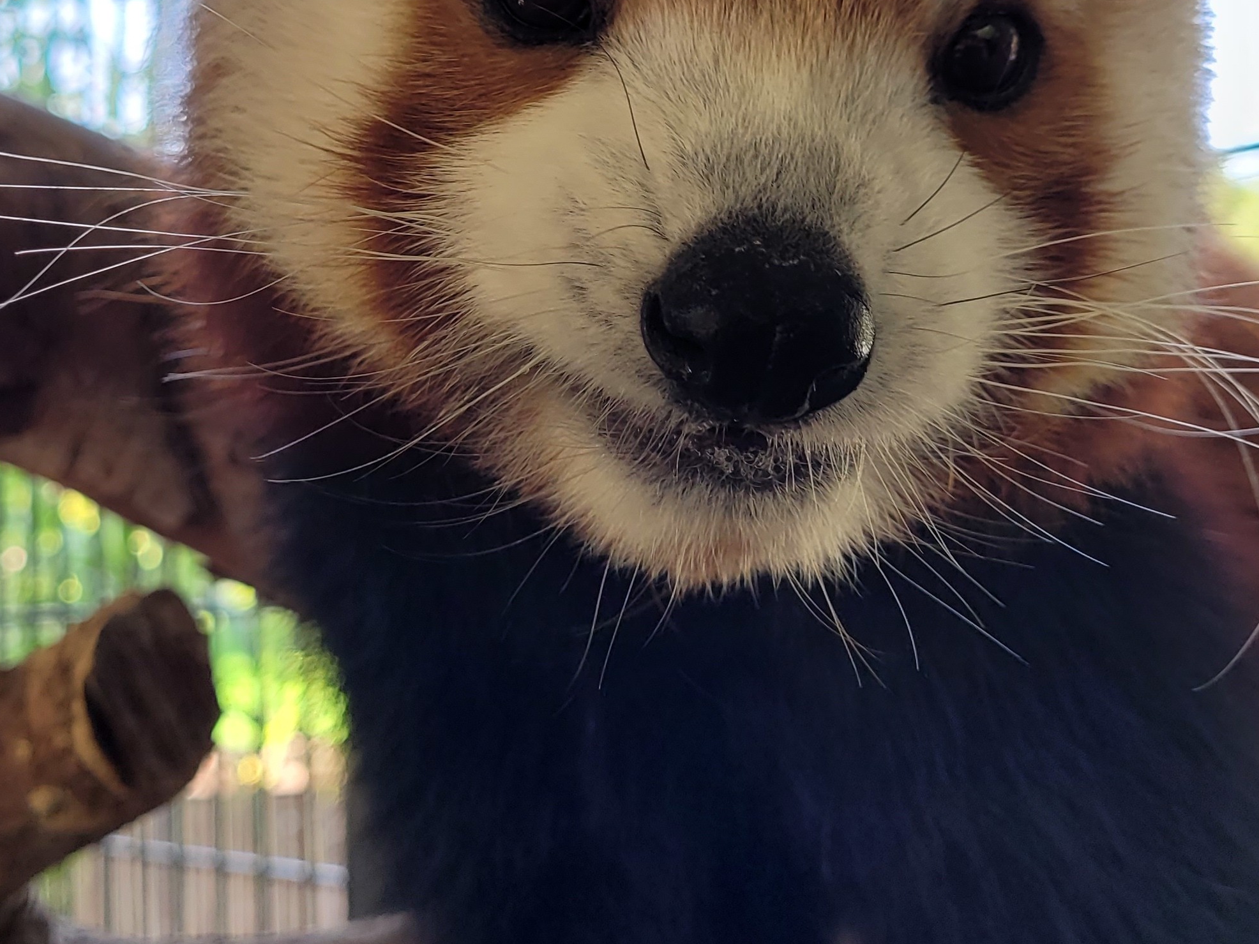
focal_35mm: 44
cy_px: 198
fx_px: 1600
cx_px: 786
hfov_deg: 42.6
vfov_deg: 32.1
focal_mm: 5.4
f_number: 1.8
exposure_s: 1/145
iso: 40
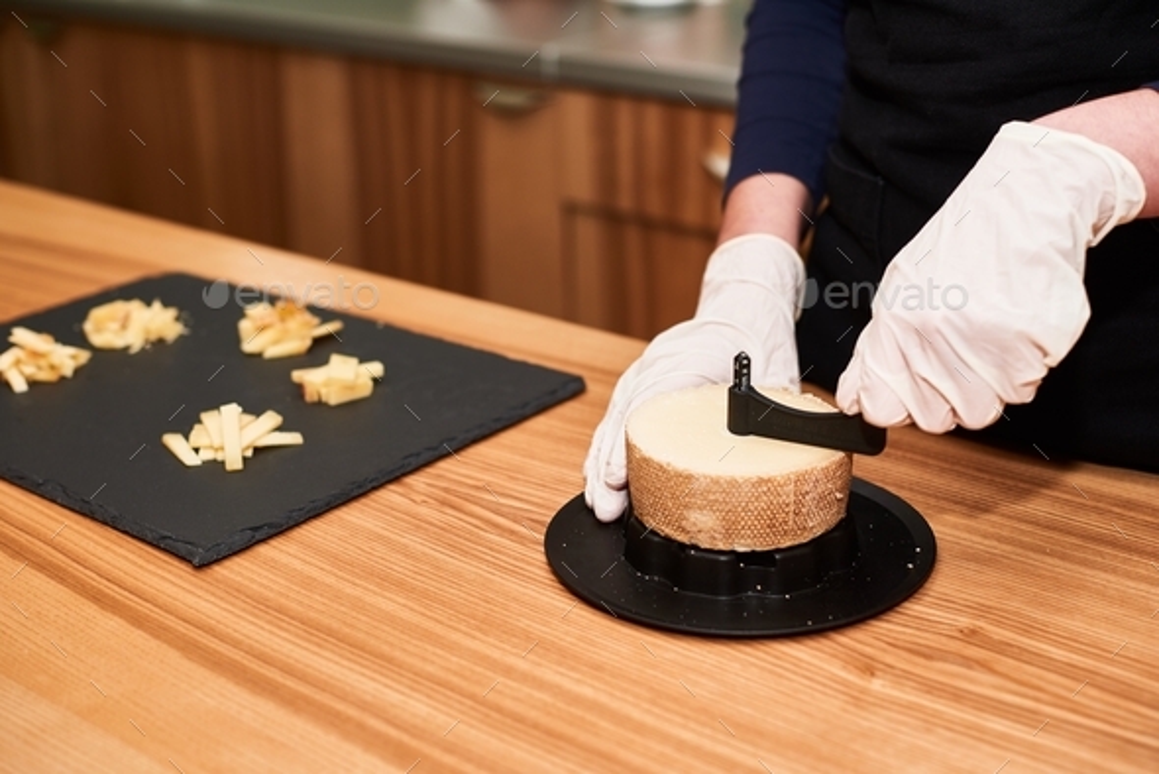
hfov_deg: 39.6
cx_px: 580
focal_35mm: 50
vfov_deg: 27.0
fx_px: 1610
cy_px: 387
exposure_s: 1/160
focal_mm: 50
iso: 200
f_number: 3.5
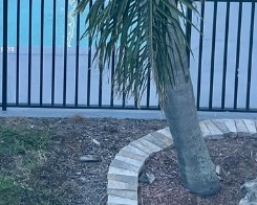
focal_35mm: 102
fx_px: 776
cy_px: -191
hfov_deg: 18.1
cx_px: -29
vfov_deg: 13.2
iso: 32
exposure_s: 1/291
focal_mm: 5.1
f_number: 1.6
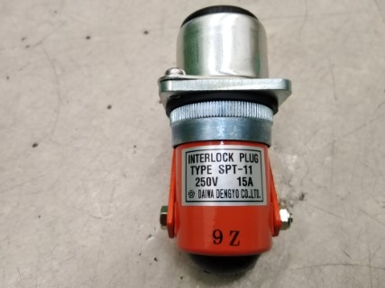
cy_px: 144
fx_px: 289
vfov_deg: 53.0
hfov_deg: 67.3
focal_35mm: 26
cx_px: 192
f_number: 1.8
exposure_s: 1/30
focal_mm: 3.59
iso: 384
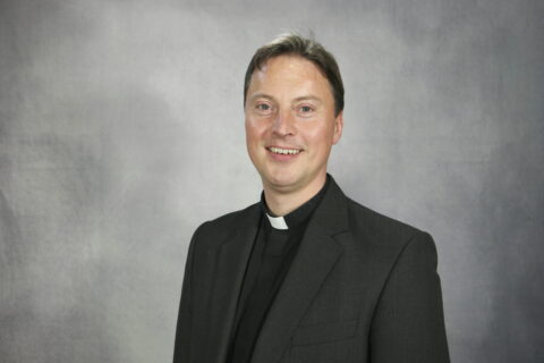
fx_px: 755
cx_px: 272
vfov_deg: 27.0
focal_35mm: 50
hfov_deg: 39.6
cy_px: 182
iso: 2000
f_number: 5
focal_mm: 33
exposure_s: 1/60
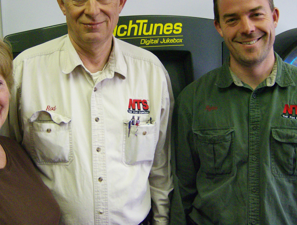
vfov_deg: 29.7
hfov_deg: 38.6
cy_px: 79
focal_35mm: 49
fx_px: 422
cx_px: 120
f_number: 2.8
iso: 181
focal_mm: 6
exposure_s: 1/64
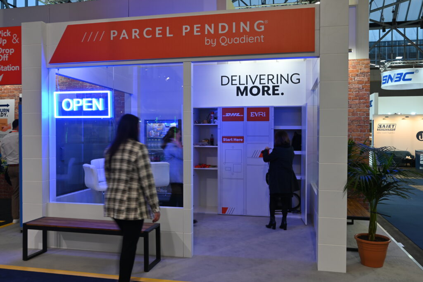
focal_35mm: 32
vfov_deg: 41.7
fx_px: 370
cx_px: 212
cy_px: 141
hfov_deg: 59.5
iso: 100
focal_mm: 21
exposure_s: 1/20
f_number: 5.6
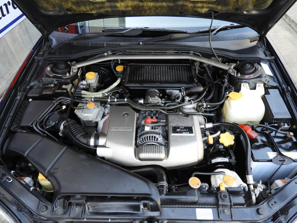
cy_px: 112
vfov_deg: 56.8
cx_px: 148
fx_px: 206
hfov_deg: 71.6
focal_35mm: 24
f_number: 3.3
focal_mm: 4.3
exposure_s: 1/50
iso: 100
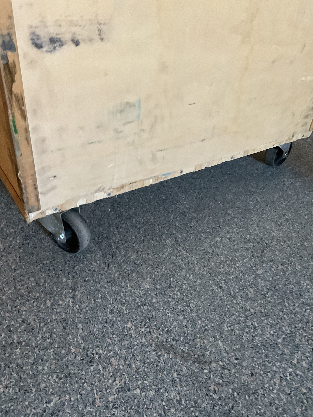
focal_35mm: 29
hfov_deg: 48.2
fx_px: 350
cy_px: 208
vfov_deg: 61.7
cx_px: 156
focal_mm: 3
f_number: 1.8
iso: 320
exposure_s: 1/45
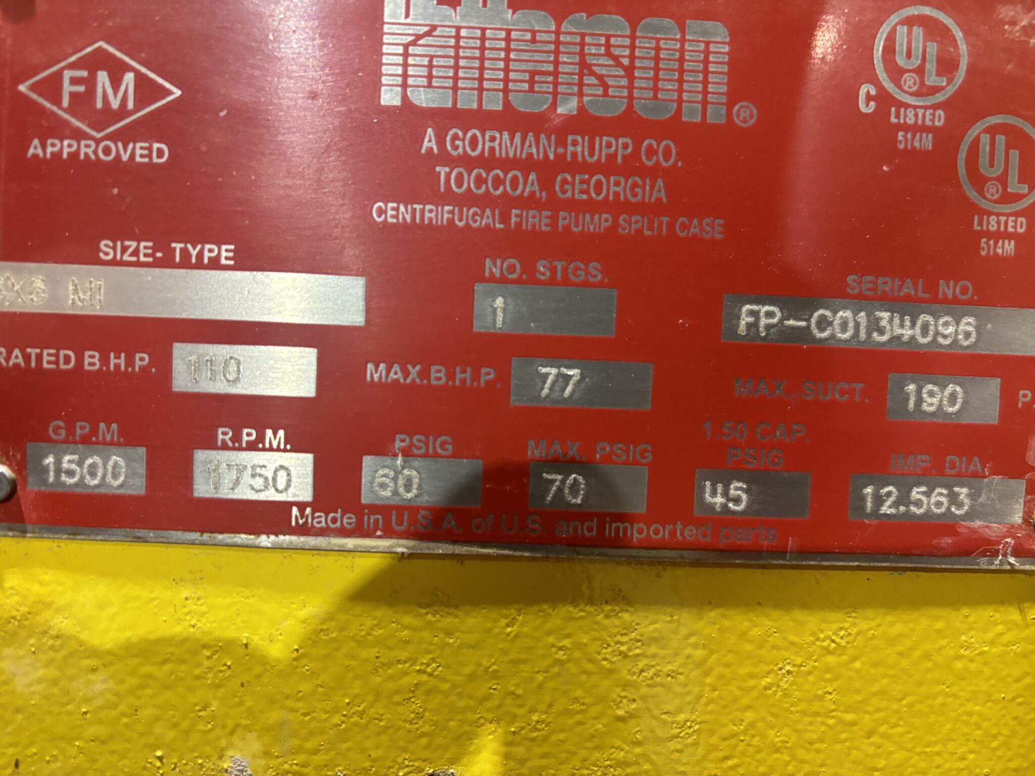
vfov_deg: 53.1
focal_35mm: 26
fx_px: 777
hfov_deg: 67.3
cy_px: 388
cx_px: 518
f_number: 1.6
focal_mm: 5.96
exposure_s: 1/40
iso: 400
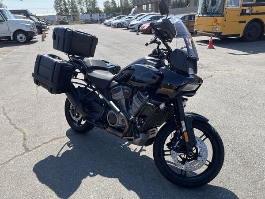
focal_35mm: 26
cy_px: 100
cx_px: 132
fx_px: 199
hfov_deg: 67.3
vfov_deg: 53.1
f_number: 1.6
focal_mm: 5.1
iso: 50
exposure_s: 1/1580
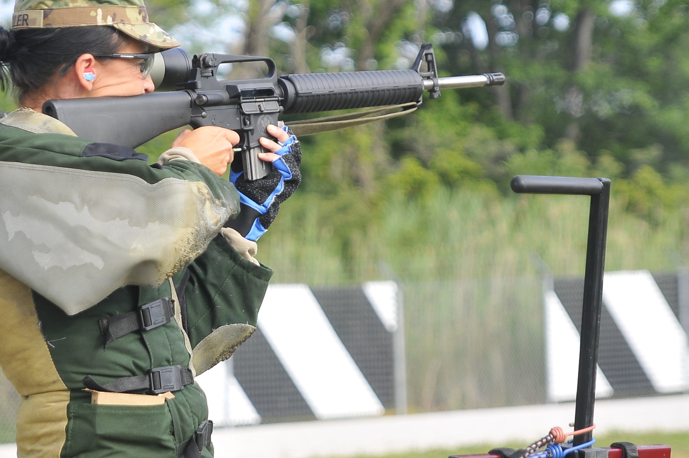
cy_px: 121
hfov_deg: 12.1
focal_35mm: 169
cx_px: 191
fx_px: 3230
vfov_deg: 8.1
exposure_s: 1/640
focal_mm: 70
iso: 200
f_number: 3.2
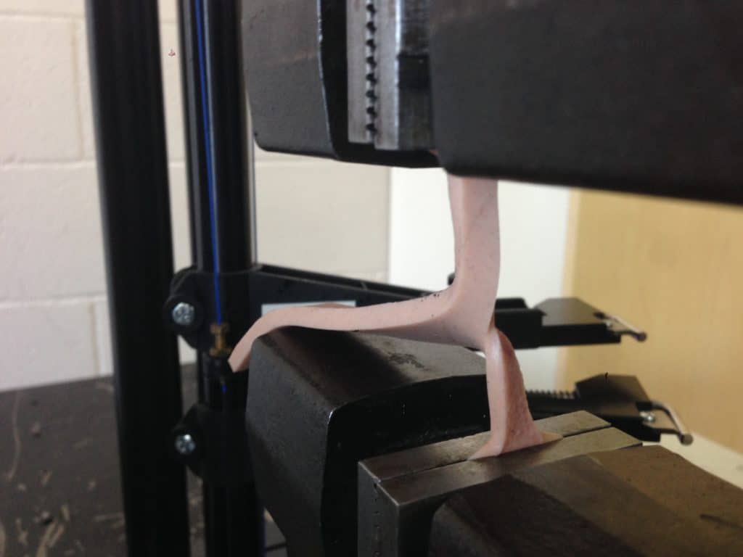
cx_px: 372
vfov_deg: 42.9
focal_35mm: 33
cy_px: 278
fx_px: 708
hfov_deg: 55.4
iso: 100
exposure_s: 1/20
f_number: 2.4
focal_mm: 4.12
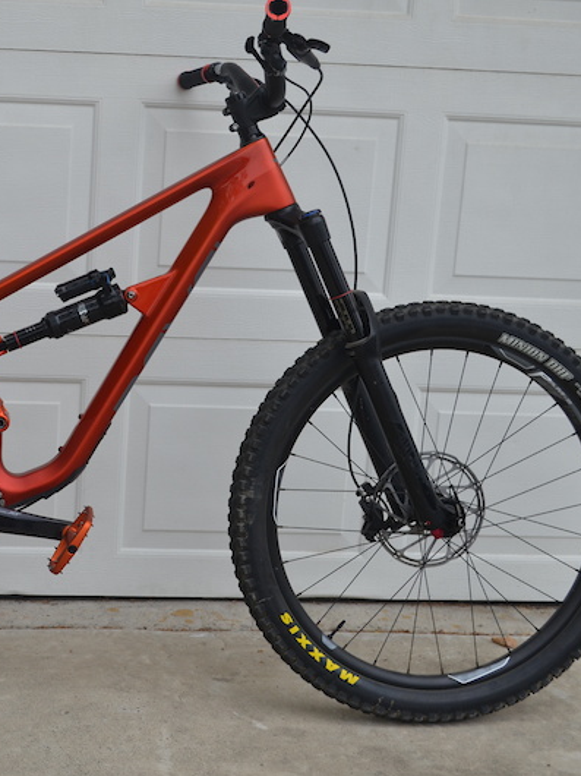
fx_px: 1366
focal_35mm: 61
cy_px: 389
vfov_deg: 31.7
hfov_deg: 23.4
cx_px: 72
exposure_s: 1/125
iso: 110
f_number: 5.6
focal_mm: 28
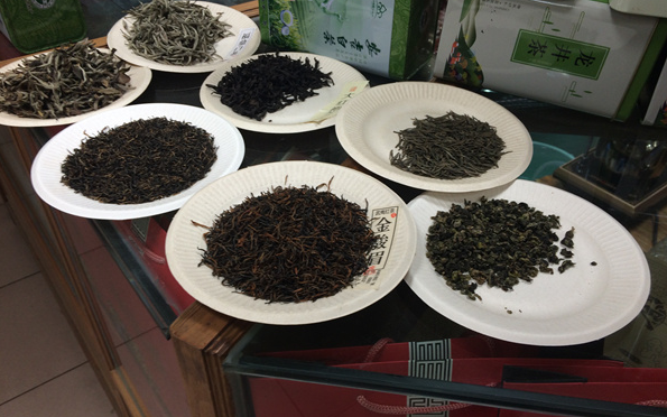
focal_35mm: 31
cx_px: 332
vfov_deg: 40.6
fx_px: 564
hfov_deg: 61.2
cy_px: 226
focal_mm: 4.15
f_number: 2.2
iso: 50
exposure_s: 1/33
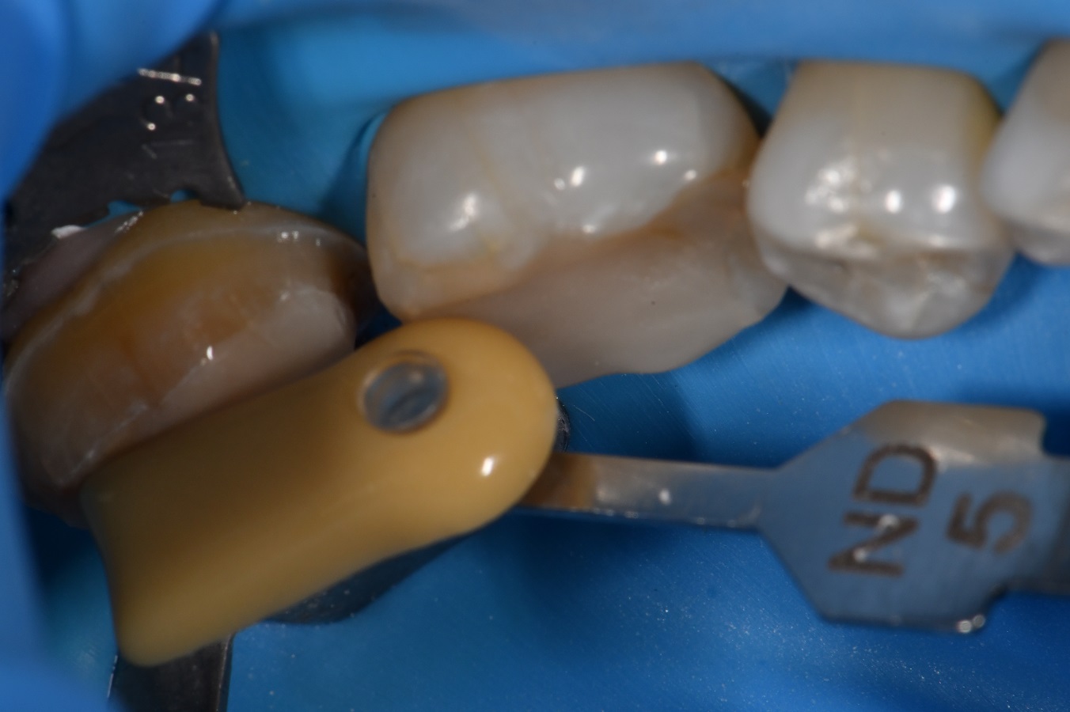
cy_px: 356
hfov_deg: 13.1
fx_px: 4664
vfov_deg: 8.7
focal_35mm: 157
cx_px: 535
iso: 200
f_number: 32
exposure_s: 1/160
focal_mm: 105
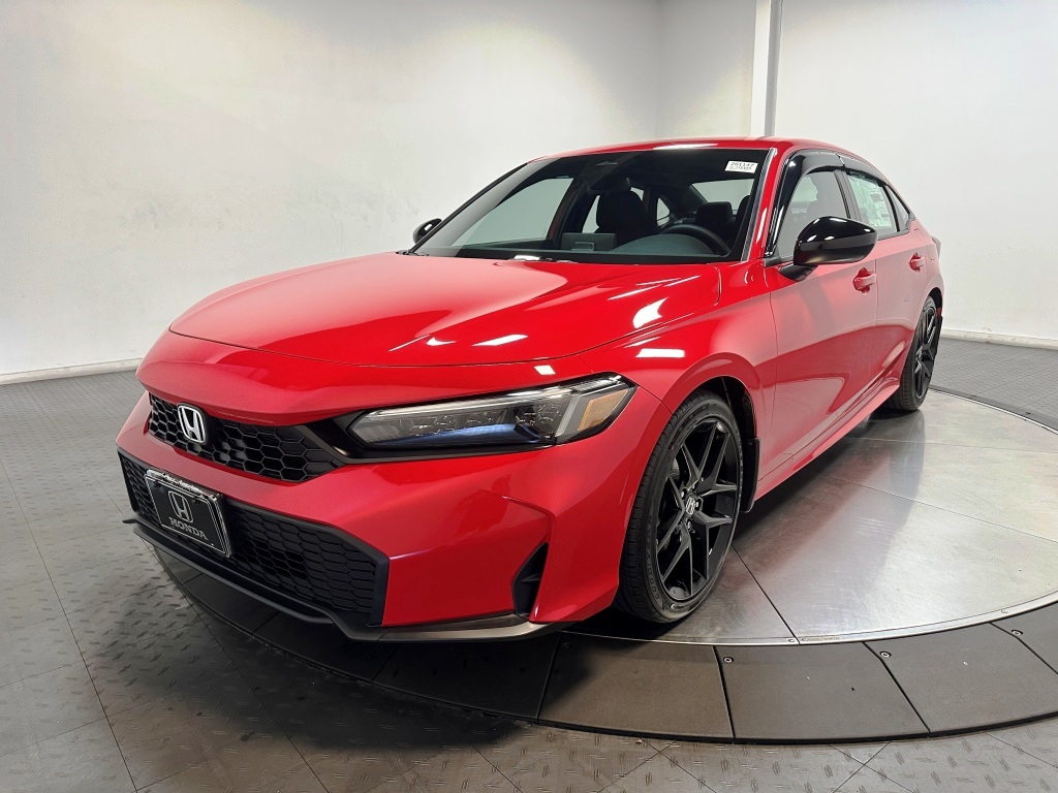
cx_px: 529
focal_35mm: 24
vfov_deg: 56.8
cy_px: 396
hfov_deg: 71.6
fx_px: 734
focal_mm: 6.86
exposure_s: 1/60
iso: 250
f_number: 1.78
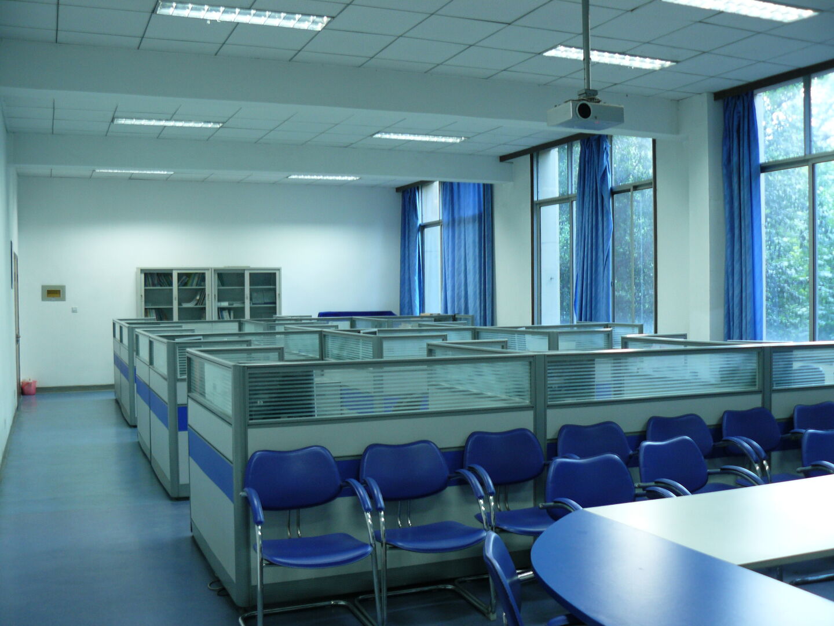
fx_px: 867
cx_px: 417
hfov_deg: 51.4
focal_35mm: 36
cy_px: 313
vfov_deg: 39.7
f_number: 2.8
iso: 100
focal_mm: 6
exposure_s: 1/4
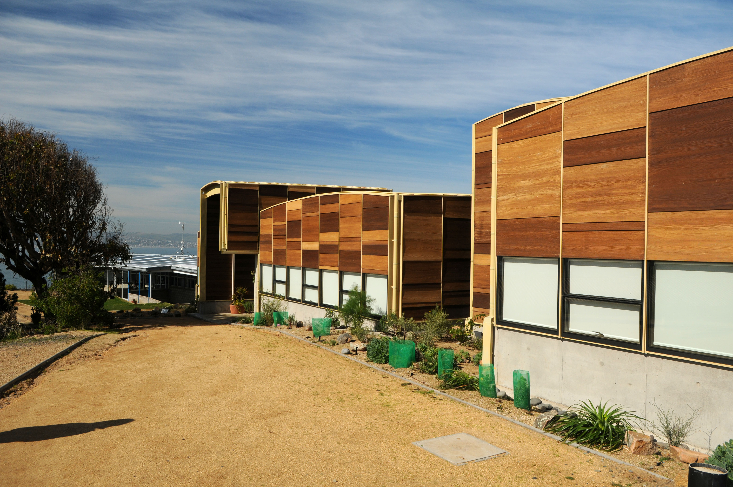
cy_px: 244
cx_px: 366
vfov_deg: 50.3
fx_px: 519
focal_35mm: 26
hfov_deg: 70.5
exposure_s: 1/1000
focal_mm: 17
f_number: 5.6
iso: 200
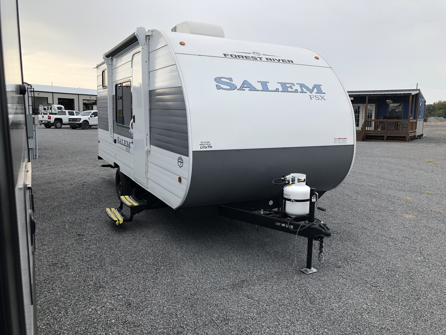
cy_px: 168
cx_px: 223
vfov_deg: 49.7
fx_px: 361
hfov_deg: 63.4
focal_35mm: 28
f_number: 1.8
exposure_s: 1/558
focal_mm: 3.99
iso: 20
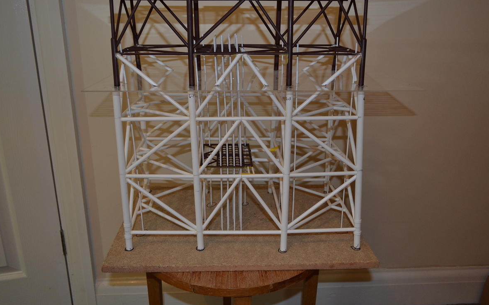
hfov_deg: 66.5
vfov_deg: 44.5
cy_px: 144
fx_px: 373
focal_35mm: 28
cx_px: 246
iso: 500
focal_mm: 18
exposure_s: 1/60
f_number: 3.5
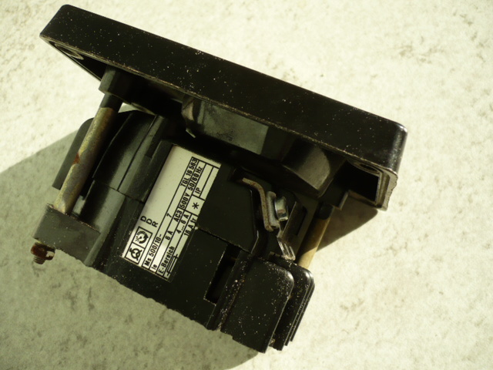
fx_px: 498
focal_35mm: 35
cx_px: 246
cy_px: 185
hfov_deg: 52.6
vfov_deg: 40.7
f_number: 2.8
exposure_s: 1/320
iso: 100
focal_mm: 5.8
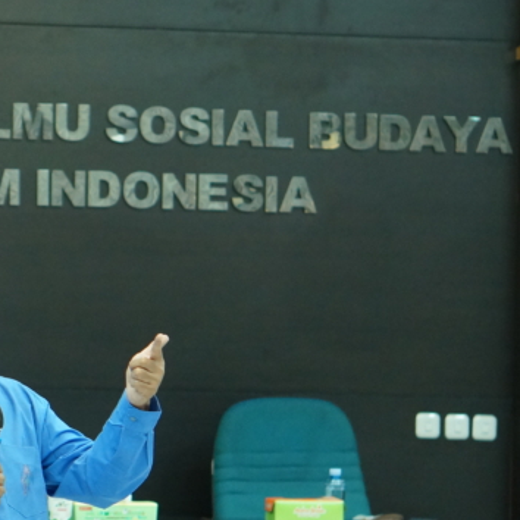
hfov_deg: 9.4
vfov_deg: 9.5
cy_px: 316
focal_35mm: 185
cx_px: -16
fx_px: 3144
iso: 1600
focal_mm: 50
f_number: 2.2
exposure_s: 1/200
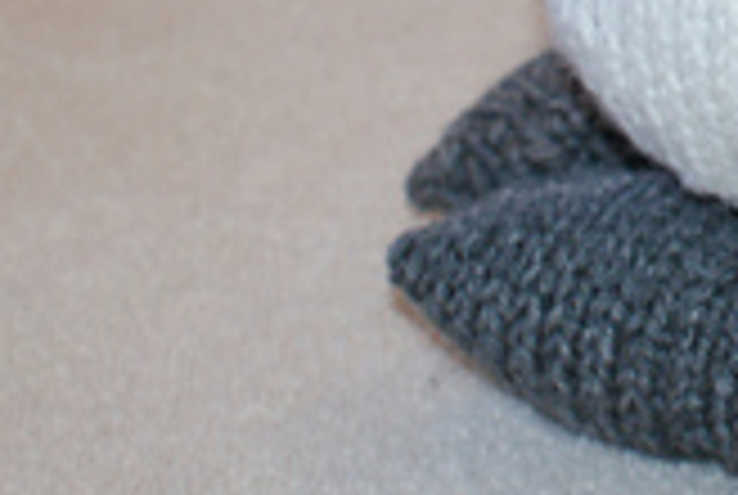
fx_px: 3368
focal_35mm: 164
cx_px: 994
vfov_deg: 8.1
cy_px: -418
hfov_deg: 12.1
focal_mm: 28
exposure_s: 1/60
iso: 400
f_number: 5.6
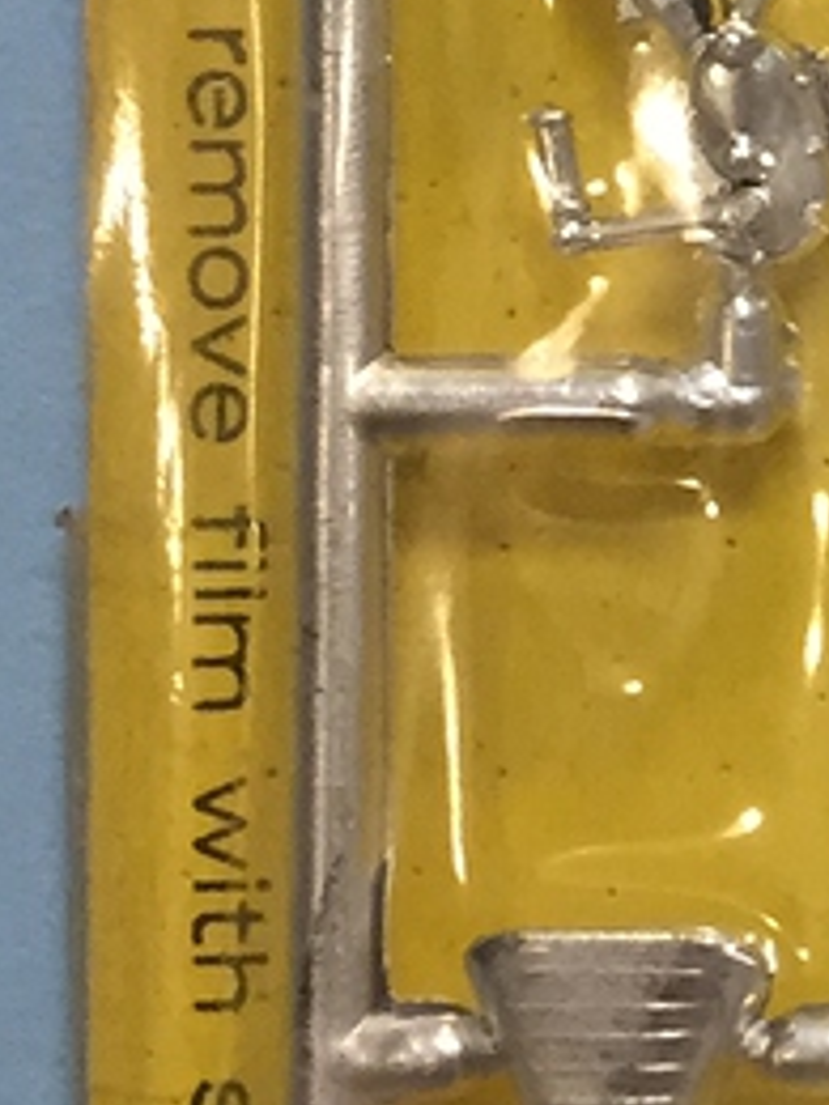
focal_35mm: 156
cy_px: 128
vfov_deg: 12.6
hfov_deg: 8.7
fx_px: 4981
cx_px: 1973
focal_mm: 4.15
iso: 100
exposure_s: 1/30
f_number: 2.2
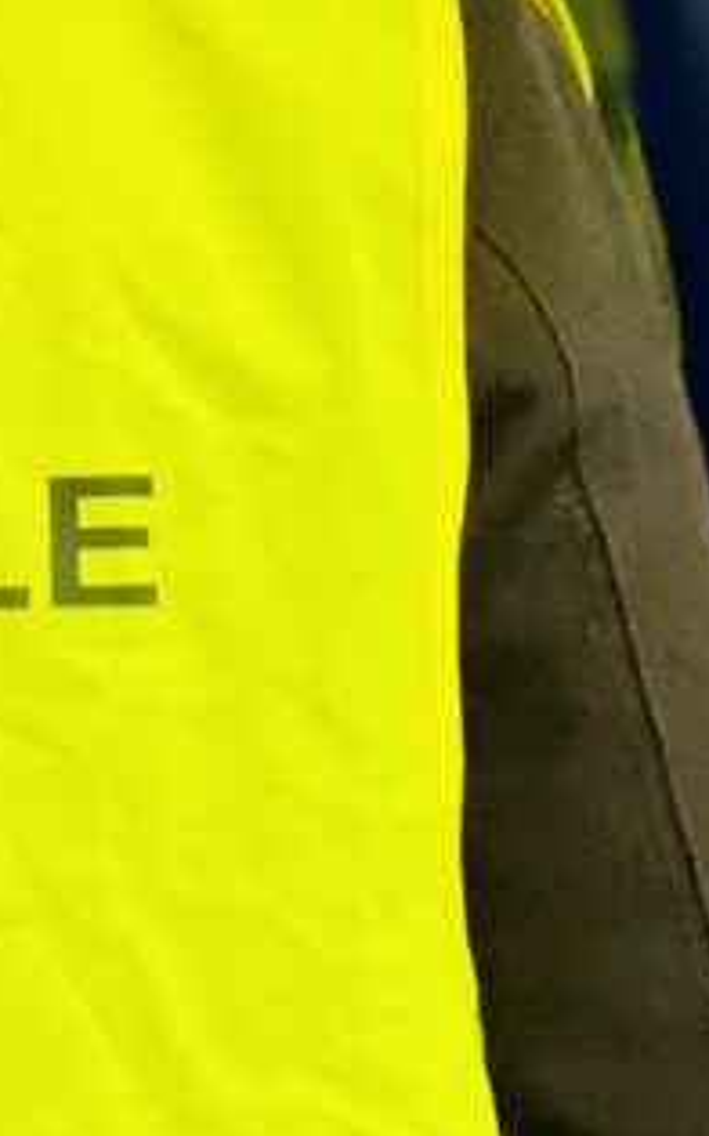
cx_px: 380
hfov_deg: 7.3
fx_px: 5570
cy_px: 51
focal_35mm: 180
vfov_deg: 11.5
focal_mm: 6
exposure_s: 1/111
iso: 160
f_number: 2
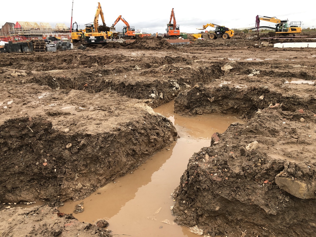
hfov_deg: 63.4
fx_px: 256
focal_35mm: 28
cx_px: 158
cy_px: 118
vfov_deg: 49.8
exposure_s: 1/152
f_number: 1.8
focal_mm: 4
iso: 20
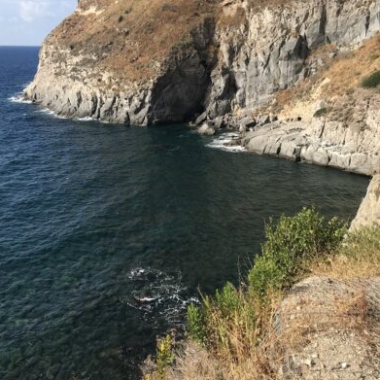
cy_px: 109
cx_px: 183
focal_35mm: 38
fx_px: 472
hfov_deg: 43.8
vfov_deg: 42.9
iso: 20
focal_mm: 3.99
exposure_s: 1/1742
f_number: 1.8
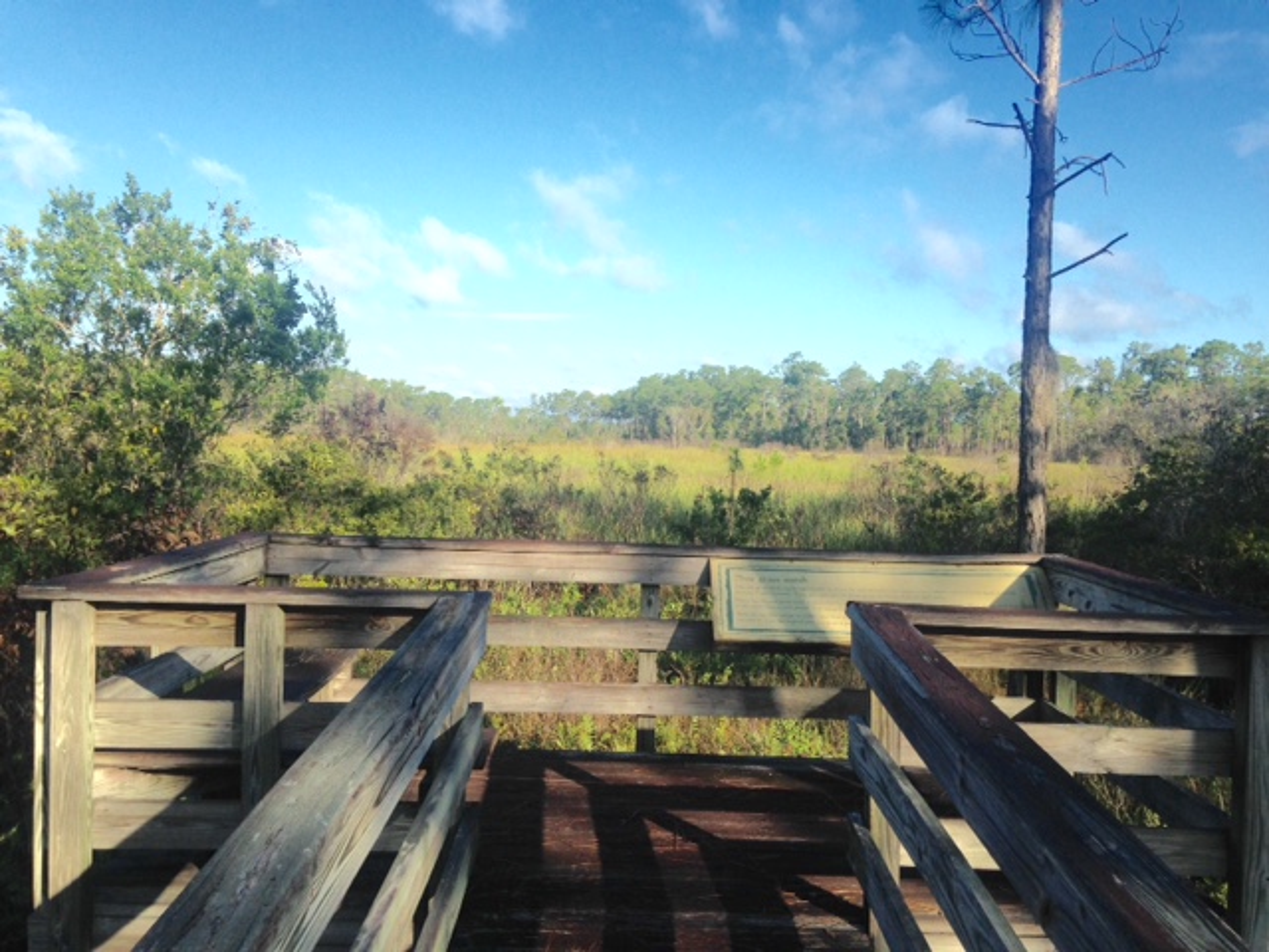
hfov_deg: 55.4
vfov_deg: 42.9
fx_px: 1210
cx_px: 634
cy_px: 476
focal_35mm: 33
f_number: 2.4
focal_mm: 4.12
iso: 50
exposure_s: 1/1106
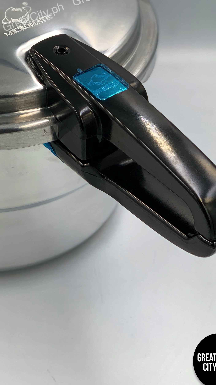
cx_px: 24
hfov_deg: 13.2
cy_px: 93
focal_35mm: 91
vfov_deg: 23.2
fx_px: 927
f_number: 2.4
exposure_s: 1/126
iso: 16
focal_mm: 6
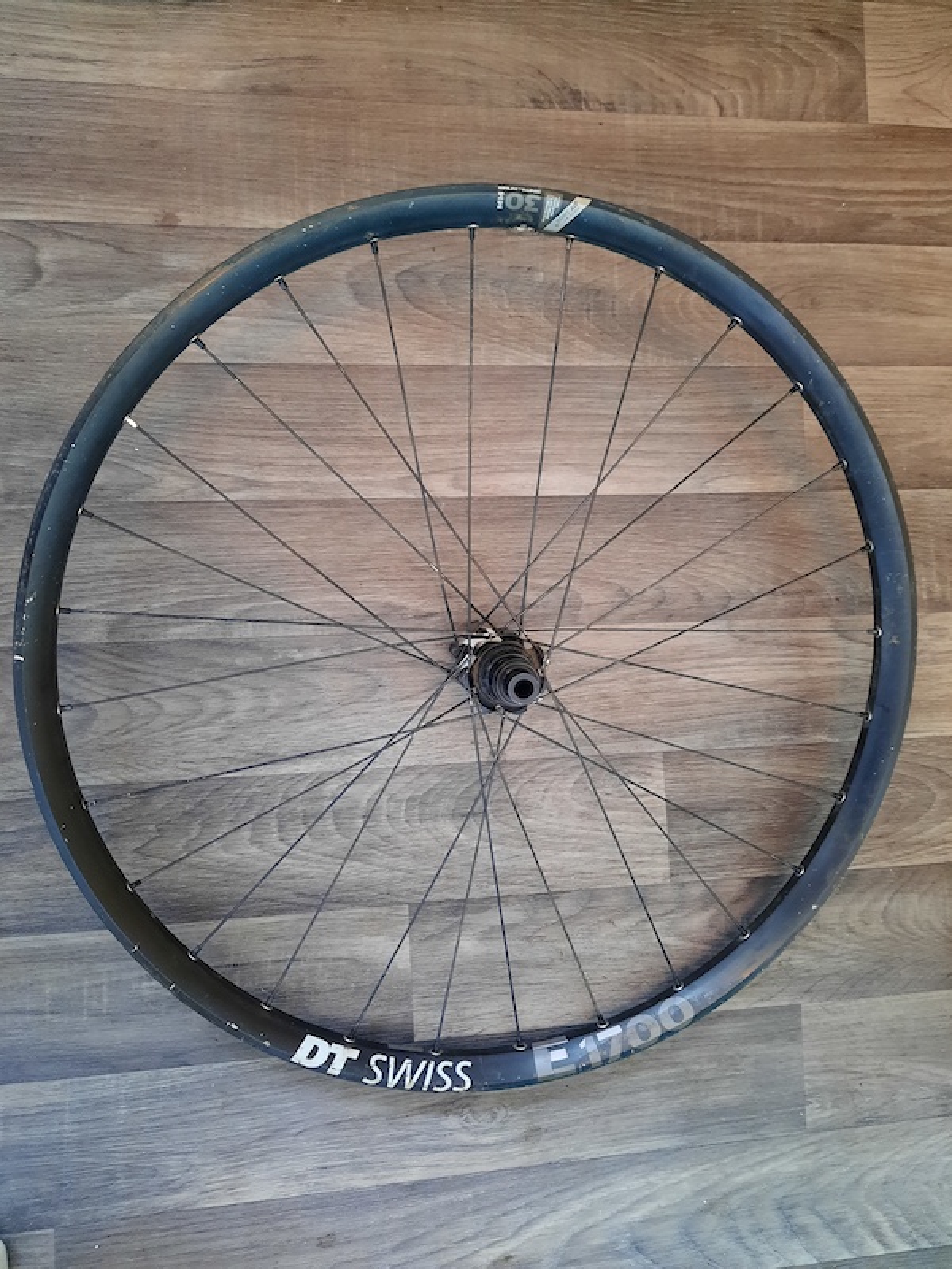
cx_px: 476
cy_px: 634
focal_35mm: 25
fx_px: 917
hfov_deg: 54.9
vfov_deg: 69.4
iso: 800
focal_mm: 4.6
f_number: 2
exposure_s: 1/25
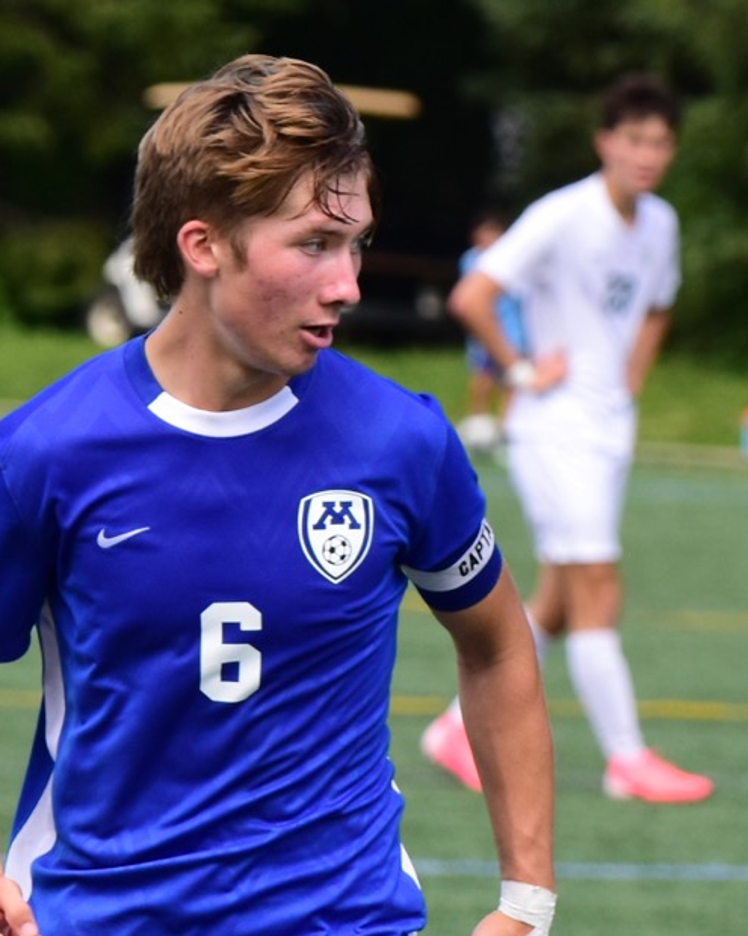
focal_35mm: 639
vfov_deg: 3.0
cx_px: 115
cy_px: 617
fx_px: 17687
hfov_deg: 2.4
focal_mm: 122
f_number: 4.5
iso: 400
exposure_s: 1/800
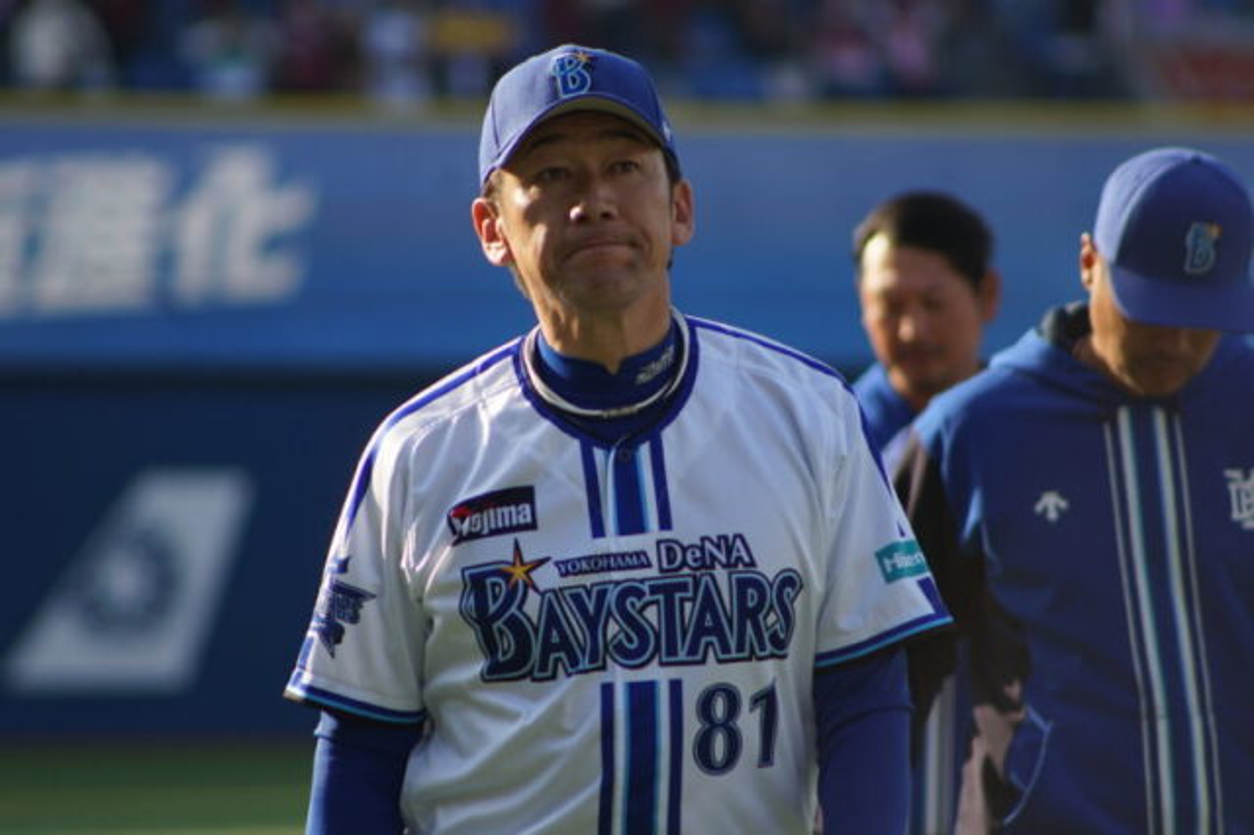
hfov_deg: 4.6
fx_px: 15666
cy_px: 418
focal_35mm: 450
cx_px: 627
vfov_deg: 3.1
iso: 200
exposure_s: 1/500
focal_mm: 300
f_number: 5.6
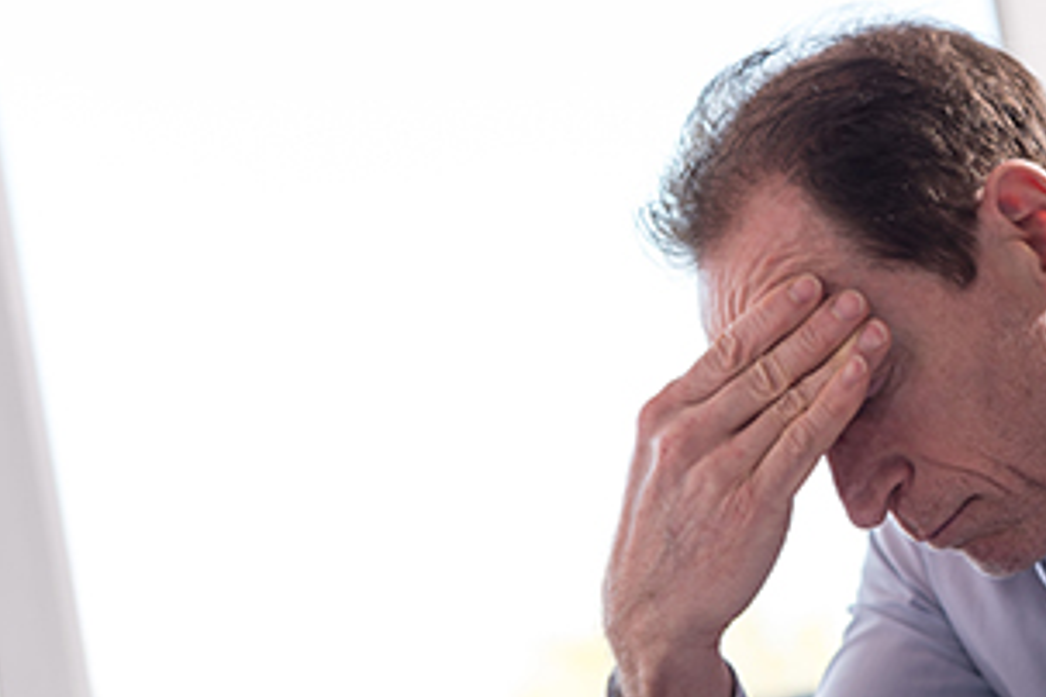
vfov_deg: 13.7
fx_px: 2876
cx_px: 773
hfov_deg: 20.5
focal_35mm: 99
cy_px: 597
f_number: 3.2
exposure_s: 1/200
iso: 100
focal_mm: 50
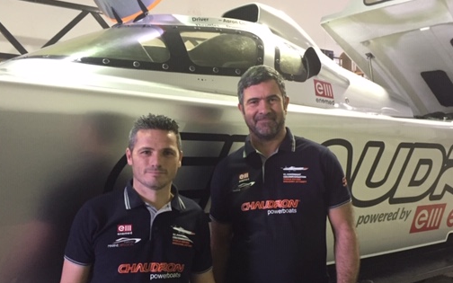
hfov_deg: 50.0
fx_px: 481
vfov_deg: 32.5
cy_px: 187
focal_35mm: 39
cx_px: 275
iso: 250
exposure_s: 1/17
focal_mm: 4.15
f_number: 2.2
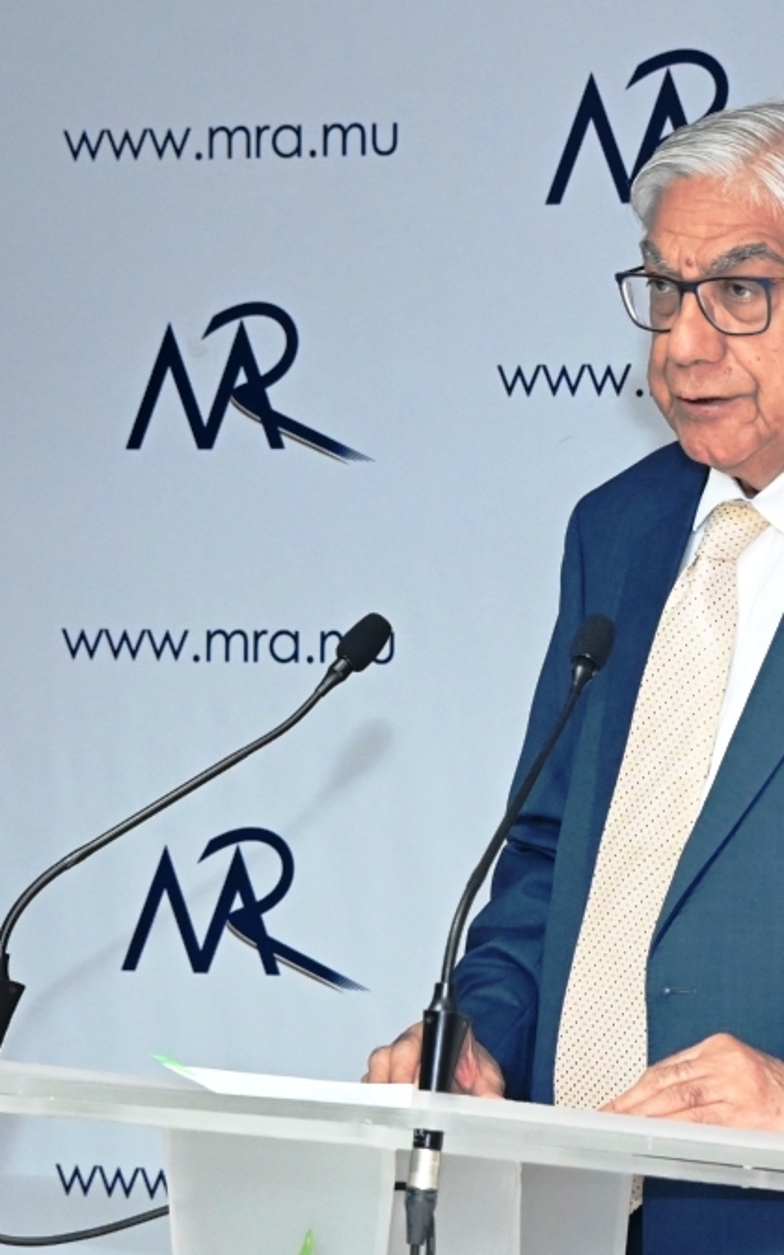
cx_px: 672
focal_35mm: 96
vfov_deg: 21.6
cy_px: 632
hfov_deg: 13.5
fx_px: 3283
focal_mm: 62
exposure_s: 1/125
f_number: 8
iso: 4000
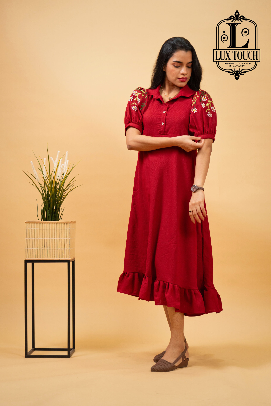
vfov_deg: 28.4
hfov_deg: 19.2
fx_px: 801
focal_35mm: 71
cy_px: 203
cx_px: 136
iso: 1250
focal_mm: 71
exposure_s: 1/250
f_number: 4
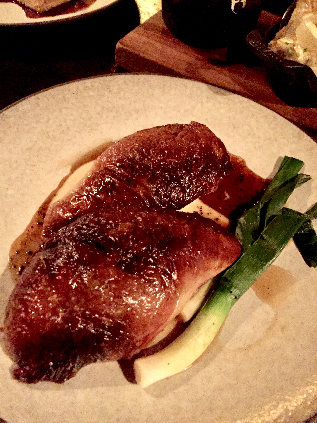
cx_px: 158
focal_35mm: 29
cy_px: 212
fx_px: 354
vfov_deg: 61.7
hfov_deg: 48.2
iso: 2000
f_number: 2.2
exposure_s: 1/15
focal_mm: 4.15
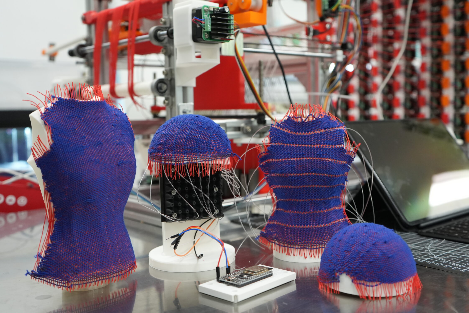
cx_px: 268
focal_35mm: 40
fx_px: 521
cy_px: 142
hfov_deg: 48.3
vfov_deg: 33.4
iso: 2500
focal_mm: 35
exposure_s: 1/160
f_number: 4
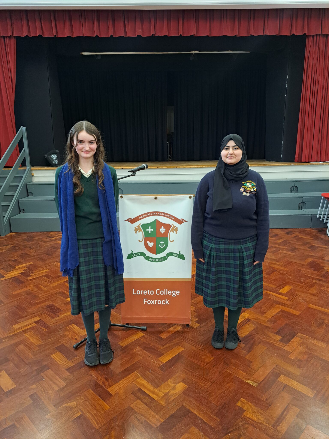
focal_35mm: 24
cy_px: 220
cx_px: 164
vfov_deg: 71.6
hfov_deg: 56.8
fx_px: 304
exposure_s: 1/50
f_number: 1.8
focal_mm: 5.23
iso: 250
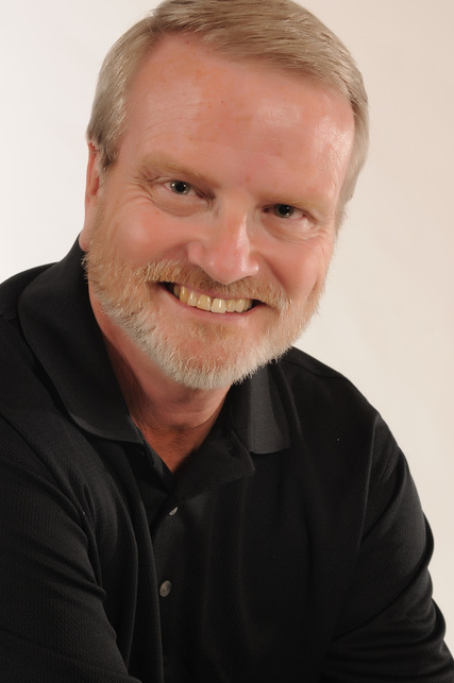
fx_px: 1404
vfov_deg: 27.3
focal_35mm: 74
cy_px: 400
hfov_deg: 18.4
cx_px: 180
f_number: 8
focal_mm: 34
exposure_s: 1/125
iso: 200
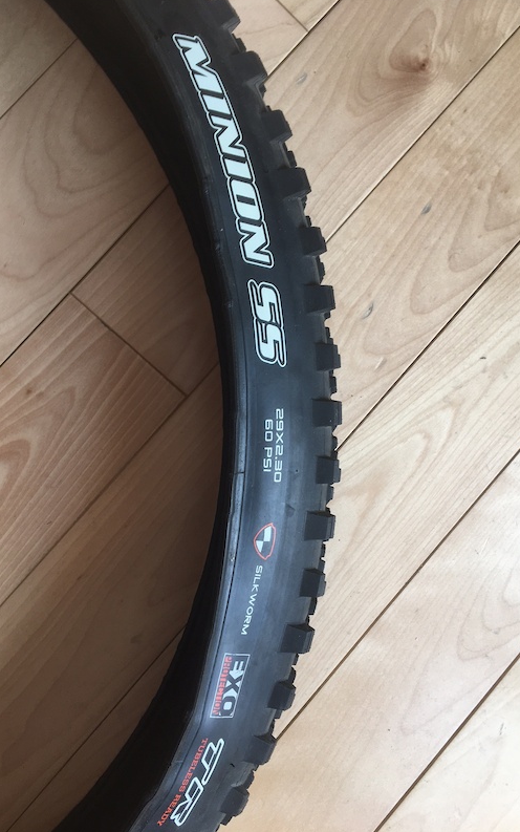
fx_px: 703
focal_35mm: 31
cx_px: 275
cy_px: 417
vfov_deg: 61.2
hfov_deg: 40.6
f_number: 2.2
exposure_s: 1/60
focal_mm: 4.15
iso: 32
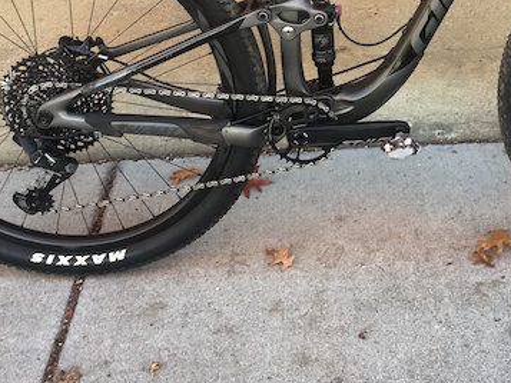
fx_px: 960
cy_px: -9
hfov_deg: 29.3
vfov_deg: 21.7
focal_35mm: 65
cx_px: 386
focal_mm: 4.15
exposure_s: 1/60
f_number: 2.2
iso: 32
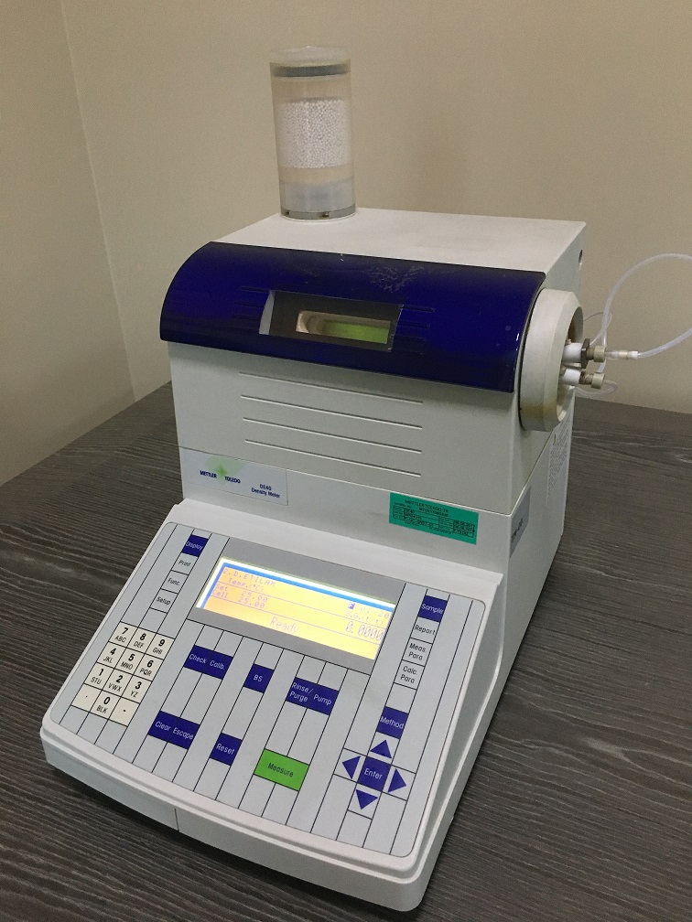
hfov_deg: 48.2
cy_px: 461
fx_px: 773
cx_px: 346
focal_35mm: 29
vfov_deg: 61.7
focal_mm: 4.15
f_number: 2.2
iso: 160
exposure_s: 1/33
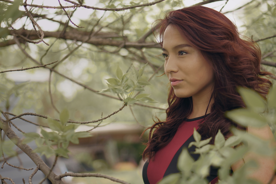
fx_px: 574
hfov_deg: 27.0
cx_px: 138
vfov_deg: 18.1
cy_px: 92
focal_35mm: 75
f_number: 1.8
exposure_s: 1/800
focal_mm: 50
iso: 200
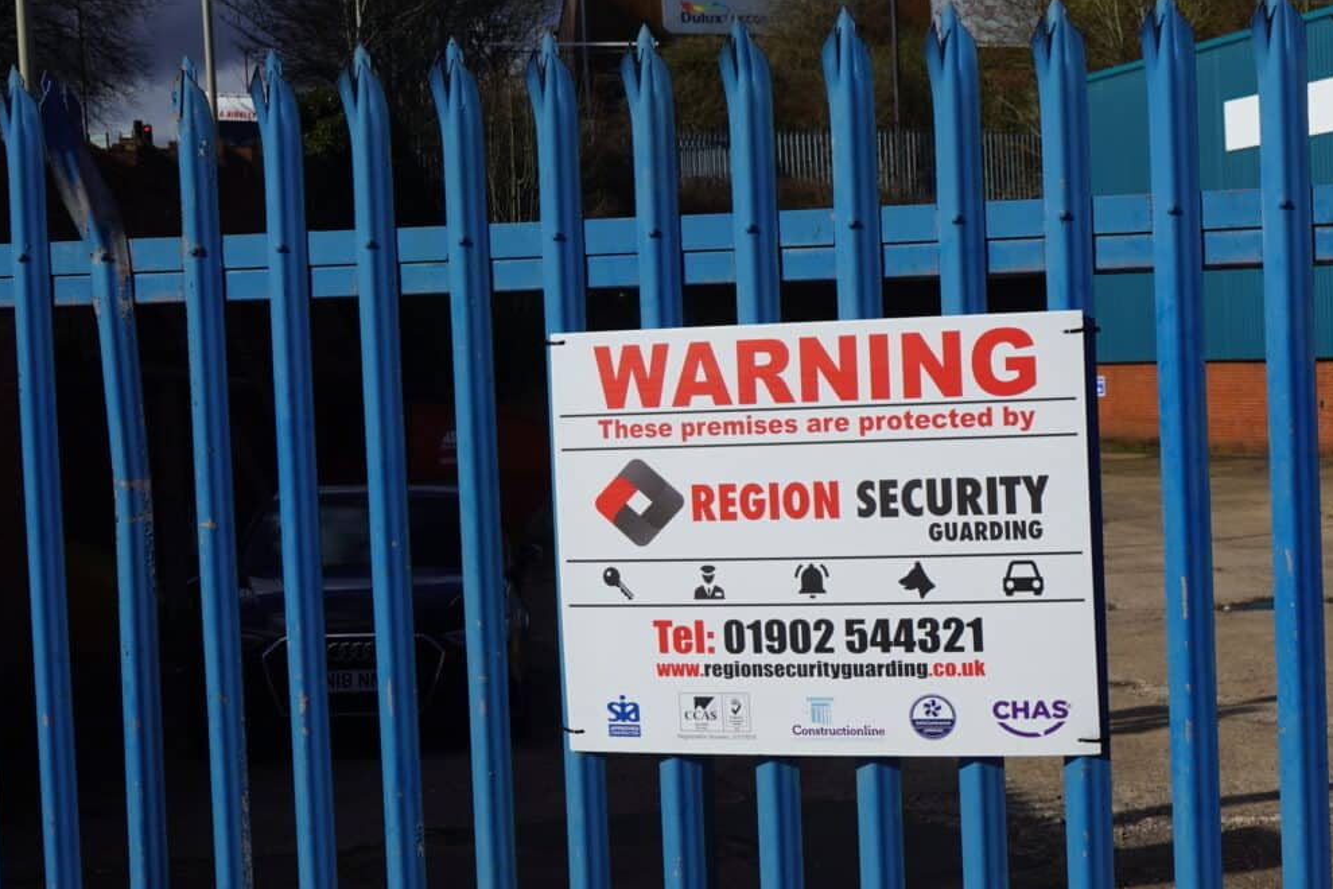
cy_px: 461
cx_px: 1221
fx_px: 2221
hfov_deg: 31.7
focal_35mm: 60
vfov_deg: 22.6
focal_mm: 29
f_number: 10
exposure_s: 1/400
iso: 100
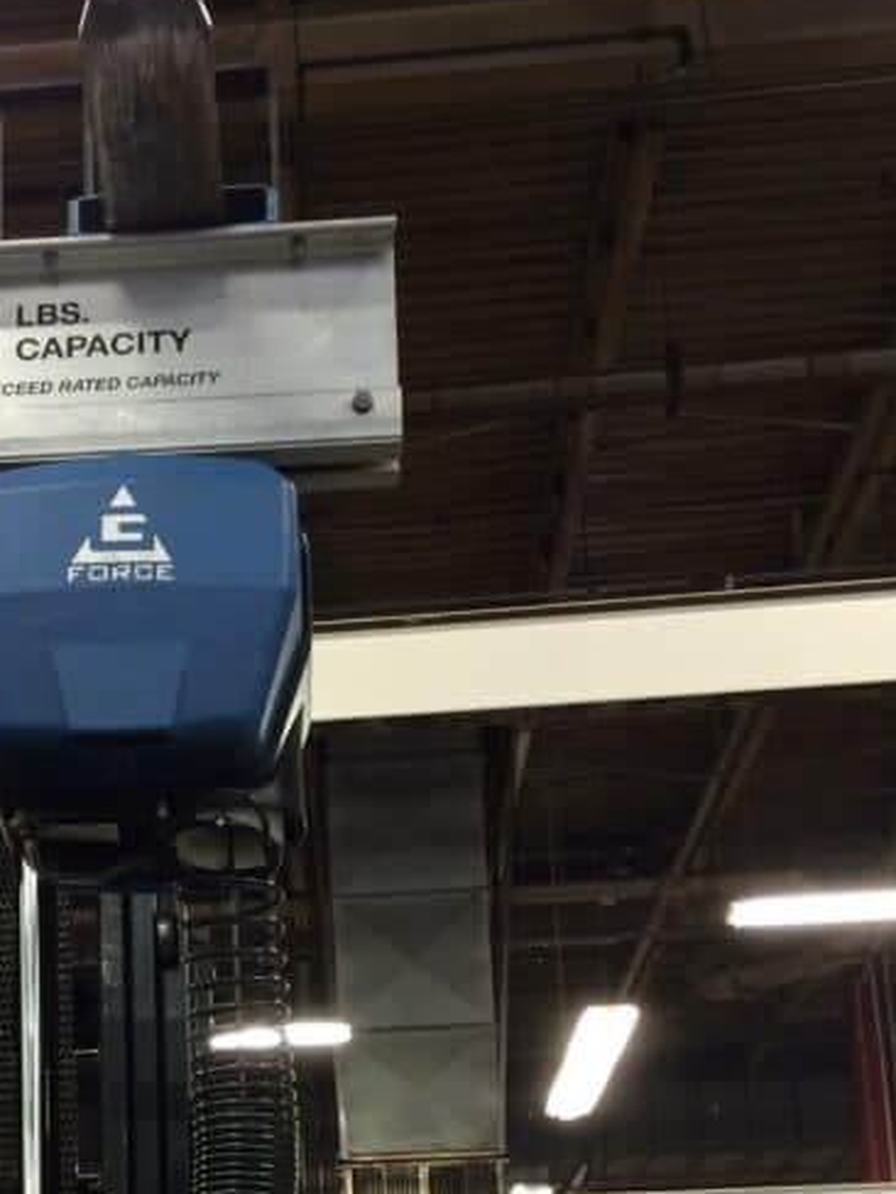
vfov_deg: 28.9
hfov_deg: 22.6
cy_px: 1179
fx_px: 2174
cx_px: 59
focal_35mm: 63
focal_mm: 4.12
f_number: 2.2
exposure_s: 1/30
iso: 100
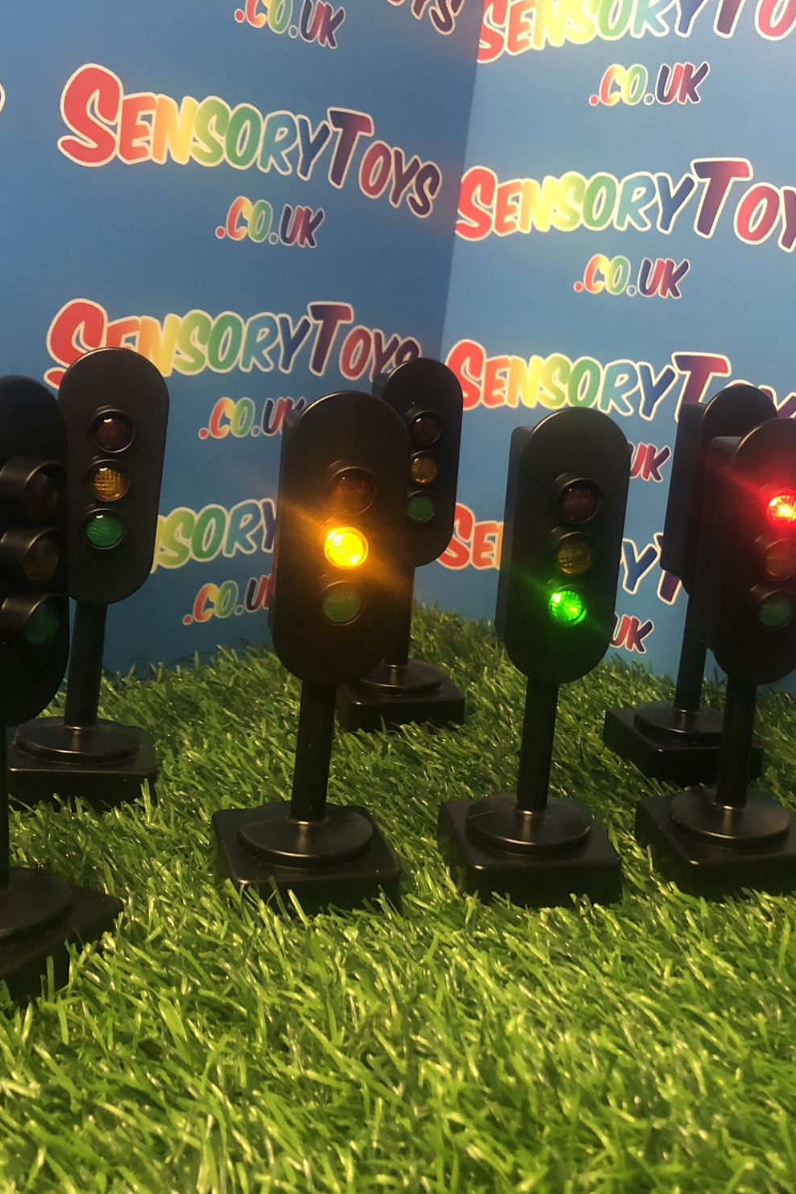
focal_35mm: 40
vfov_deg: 48.5
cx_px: 553
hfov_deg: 33.0
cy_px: 613
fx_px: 1327
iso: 100
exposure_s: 1/14
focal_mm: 4
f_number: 1.8
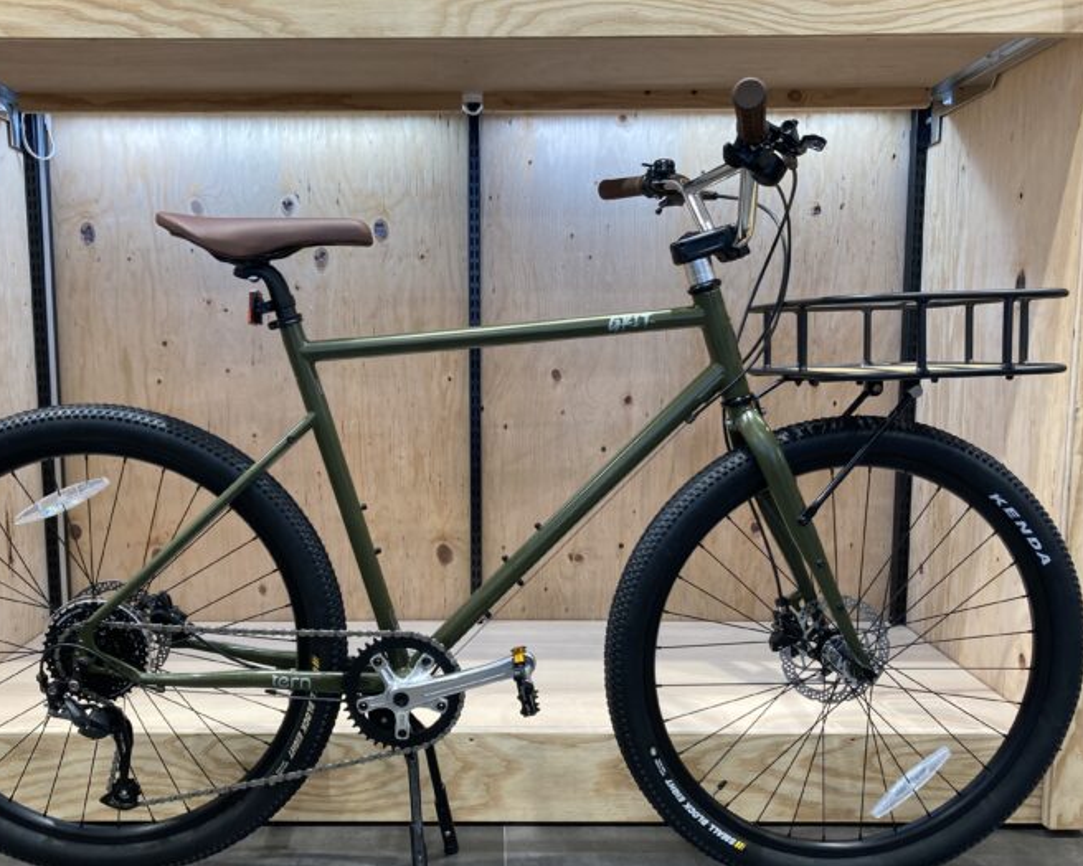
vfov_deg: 45.7
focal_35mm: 32
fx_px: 1026
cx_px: 484
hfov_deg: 55.5
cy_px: 473
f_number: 1.8
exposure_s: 1/50
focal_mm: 3.99
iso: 50
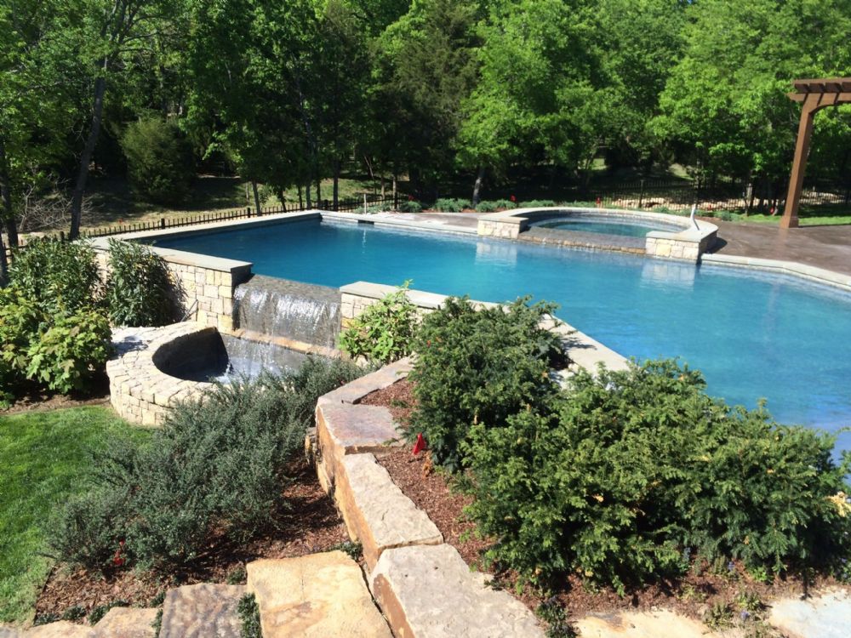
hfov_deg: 61.7
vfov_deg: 48.2
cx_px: 426
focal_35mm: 29
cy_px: 319
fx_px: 713
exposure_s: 1/1414
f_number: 2.2
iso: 32
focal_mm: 4.15
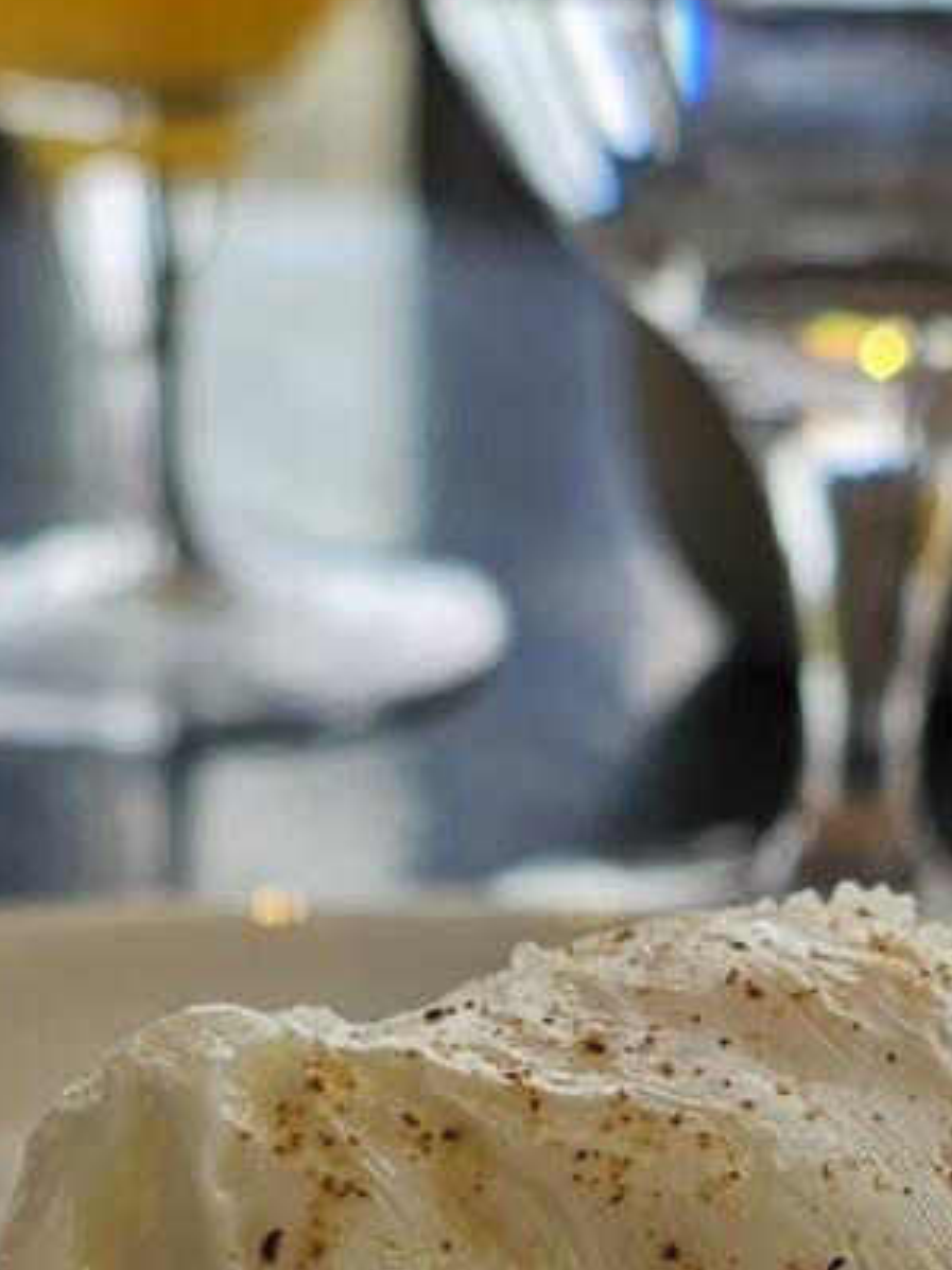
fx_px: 4329
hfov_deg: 12.5
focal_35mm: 118
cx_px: 675
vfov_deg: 16.6
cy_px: 1019
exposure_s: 1/180
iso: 12
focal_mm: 6.3
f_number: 1.7
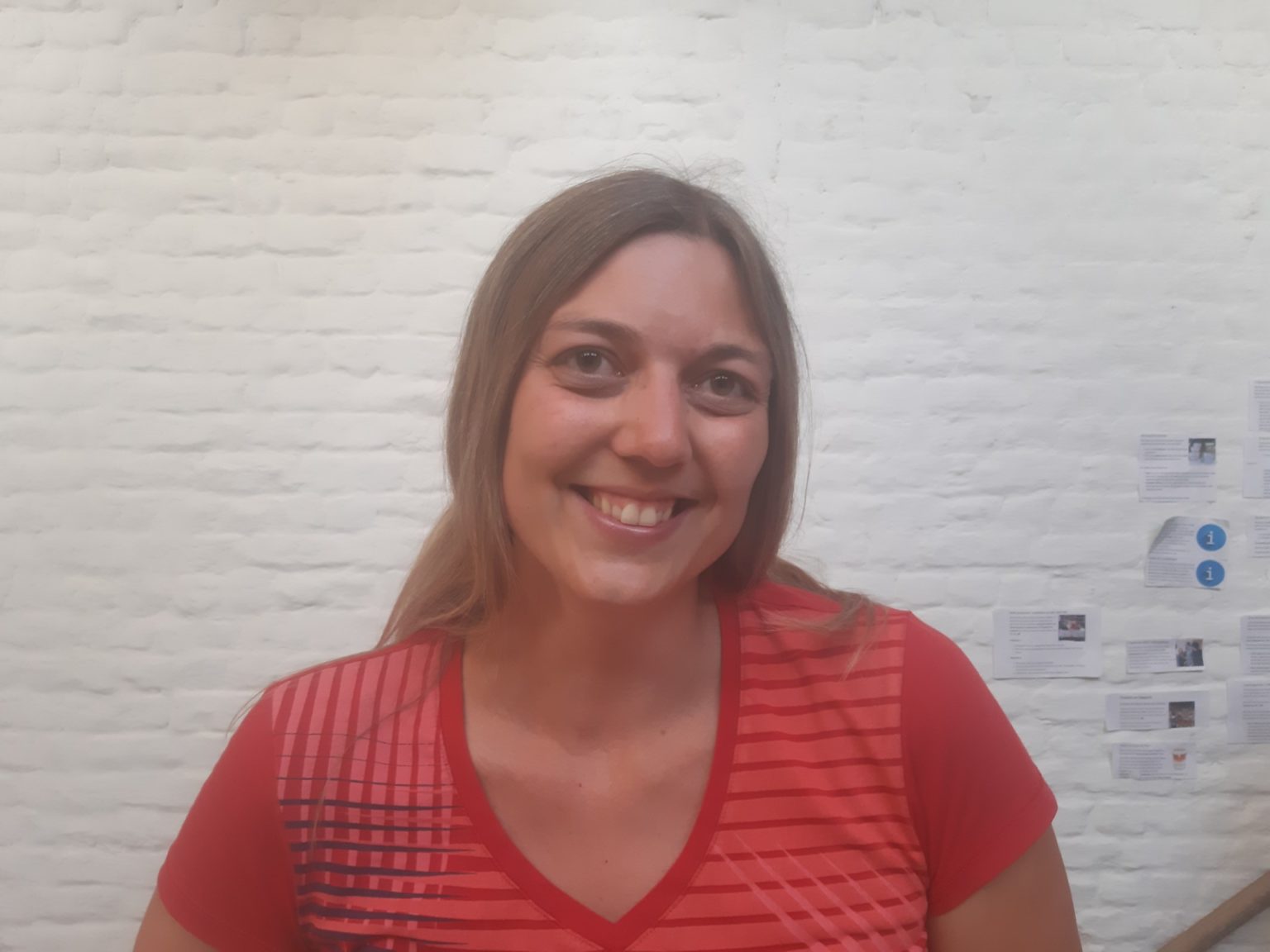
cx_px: 635
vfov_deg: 51.4
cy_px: 476
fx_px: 991
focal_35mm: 27
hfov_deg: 65.3
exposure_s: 1/50
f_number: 1.7
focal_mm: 3.93
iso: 160
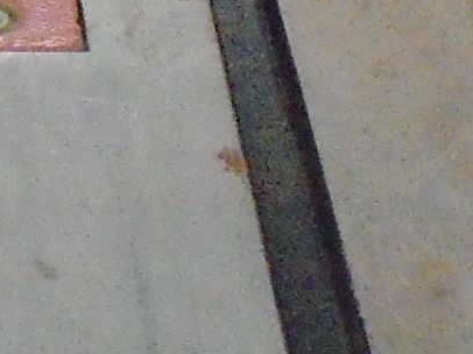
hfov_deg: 11.4
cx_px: -243
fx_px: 2267
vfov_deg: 8.9
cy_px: 229
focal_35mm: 166
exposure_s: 1/125
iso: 1600
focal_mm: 4.6
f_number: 3.2
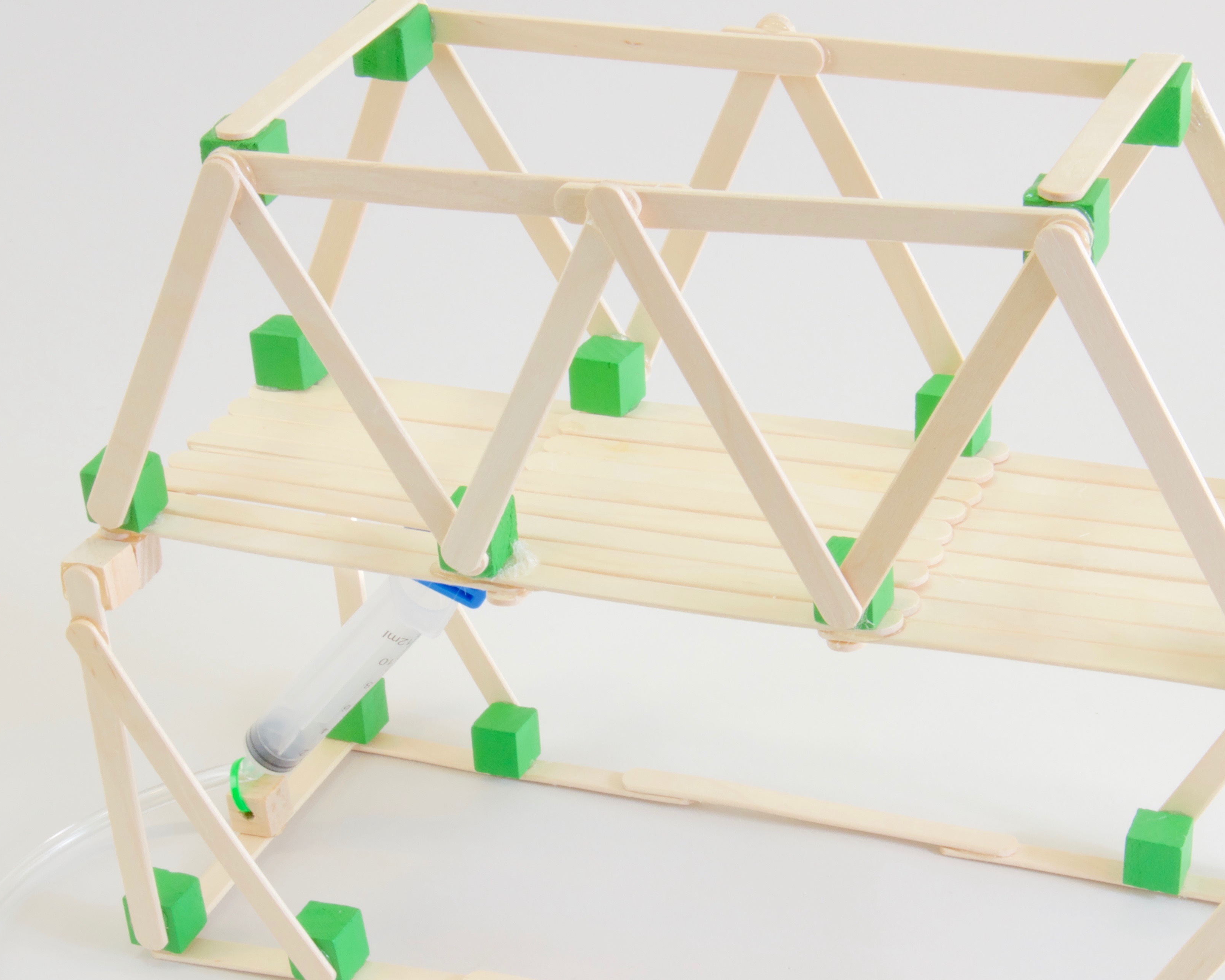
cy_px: 604
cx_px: 720
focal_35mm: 86
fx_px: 3118
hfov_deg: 22.2
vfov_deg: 17.8
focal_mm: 31
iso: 200
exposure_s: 1/2.5
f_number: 22
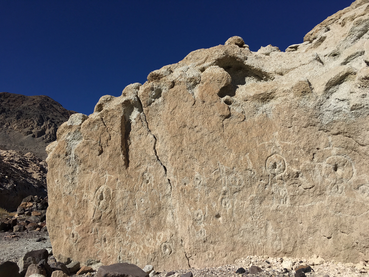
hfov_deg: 61.7
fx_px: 309
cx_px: 184
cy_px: 138
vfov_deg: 48.2
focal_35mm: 29
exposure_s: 1/5128
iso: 25
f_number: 2.2
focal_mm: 4.15
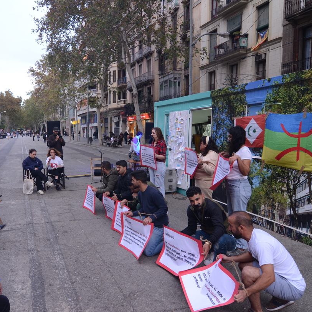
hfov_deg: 58.3
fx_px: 275
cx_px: 117
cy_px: 156
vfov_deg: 59.1
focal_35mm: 27
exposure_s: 1/30
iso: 640
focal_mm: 14
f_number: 5.6
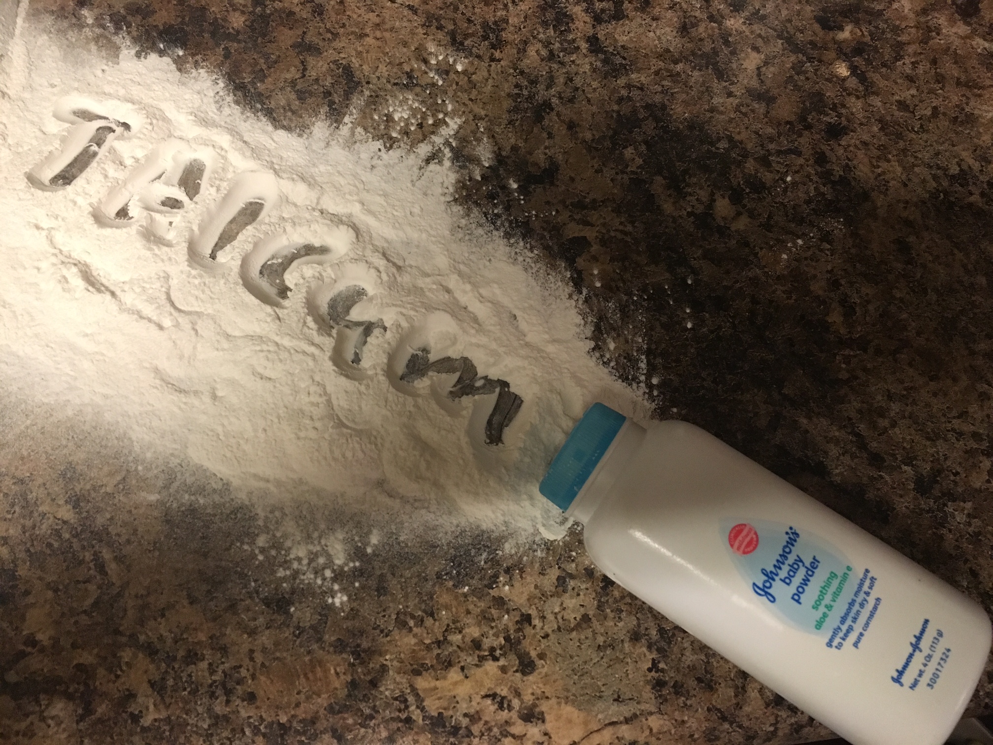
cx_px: 496
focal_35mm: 29
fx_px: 832
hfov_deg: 61.7
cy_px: 372
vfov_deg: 48.2
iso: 200
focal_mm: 4.15
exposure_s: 1/30
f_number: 2.2
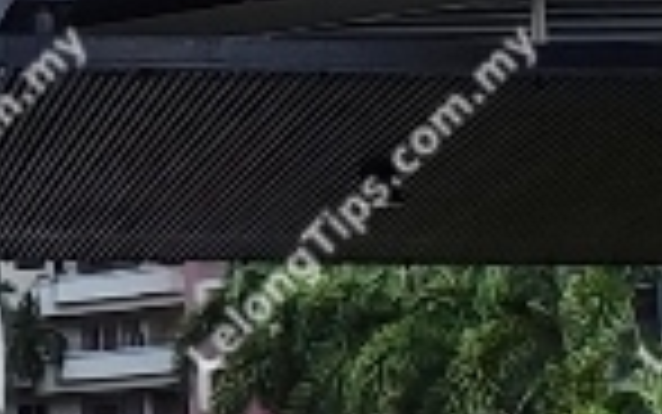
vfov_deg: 9.9
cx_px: -304
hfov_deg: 16.5
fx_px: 2094
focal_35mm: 116
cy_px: -580
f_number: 2.2
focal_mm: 1.65
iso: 50
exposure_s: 1/669
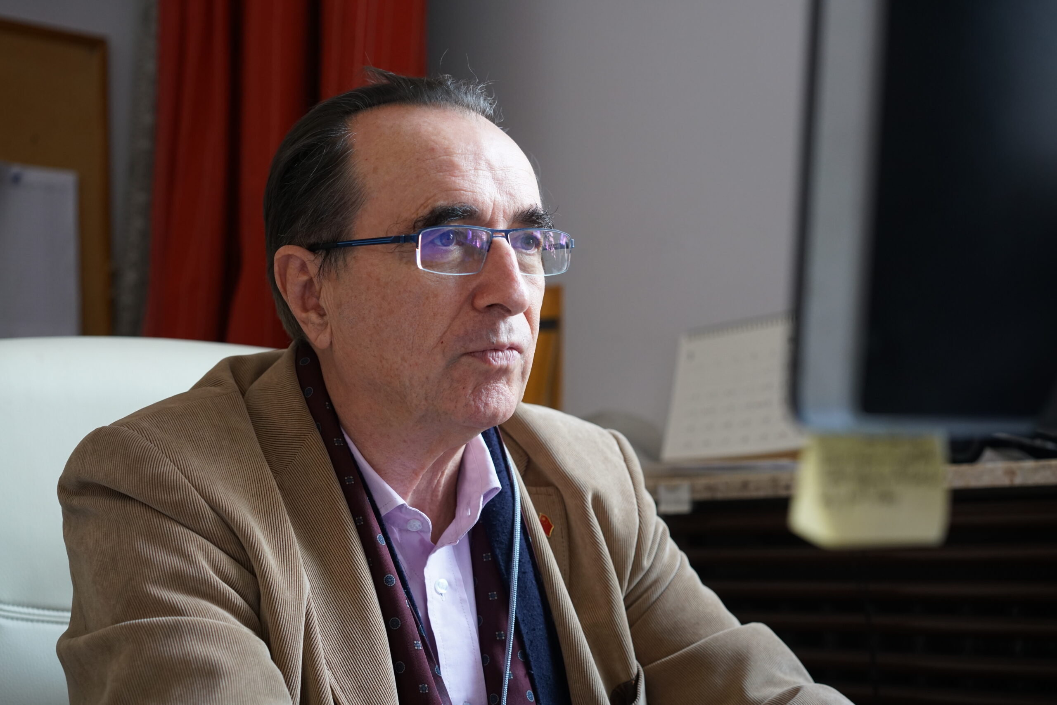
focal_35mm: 55
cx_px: 528
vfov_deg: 24.6
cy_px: 352
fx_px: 1615
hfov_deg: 36.2
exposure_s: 1/60
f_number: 4
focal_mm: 55
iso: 1000
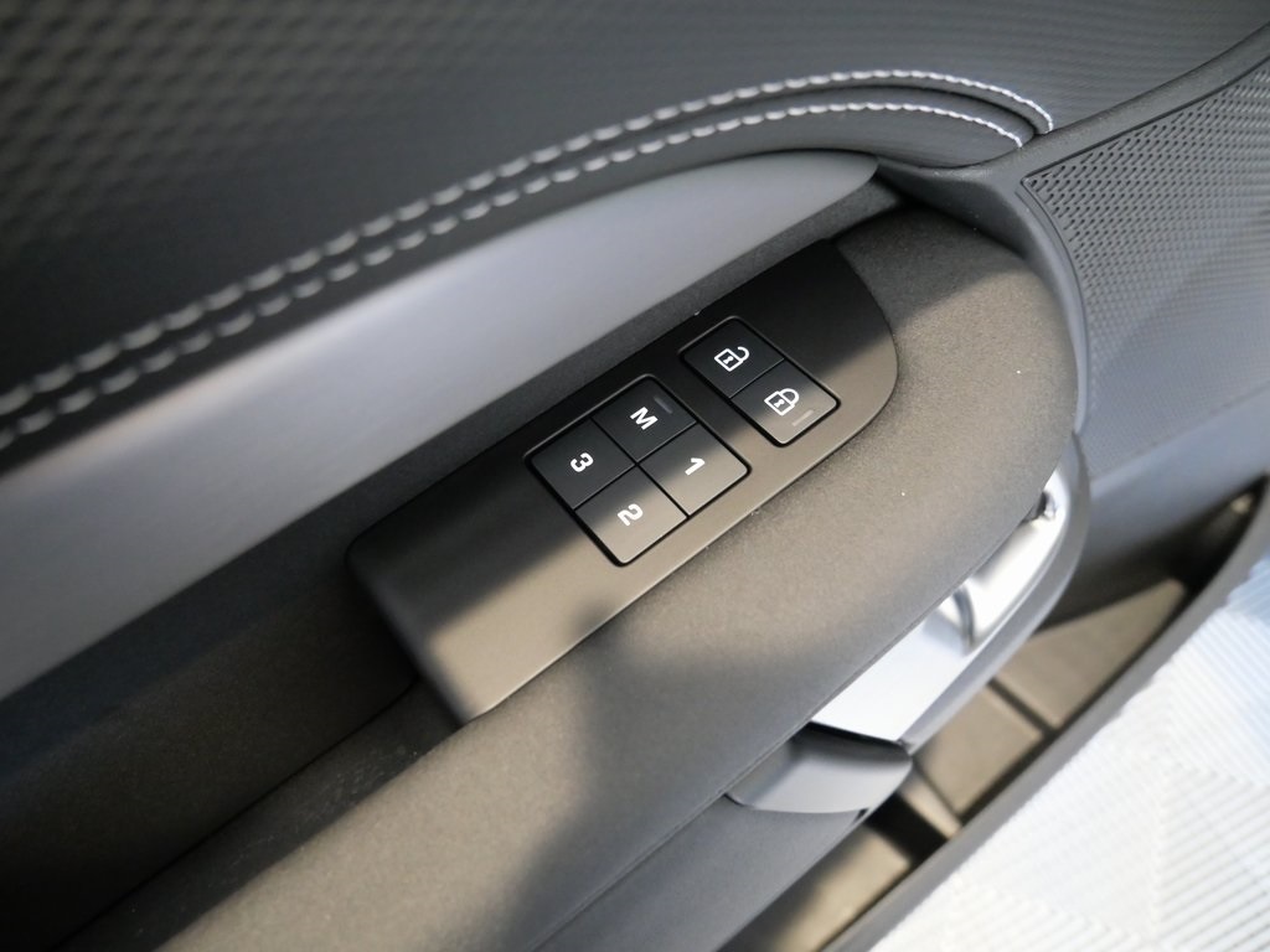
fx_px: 881
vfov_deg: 56.8
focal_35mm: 24
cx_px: 635
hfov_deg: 71.6
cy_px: 476
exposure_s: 1/20
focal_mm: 12
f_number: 3.5
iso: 3200
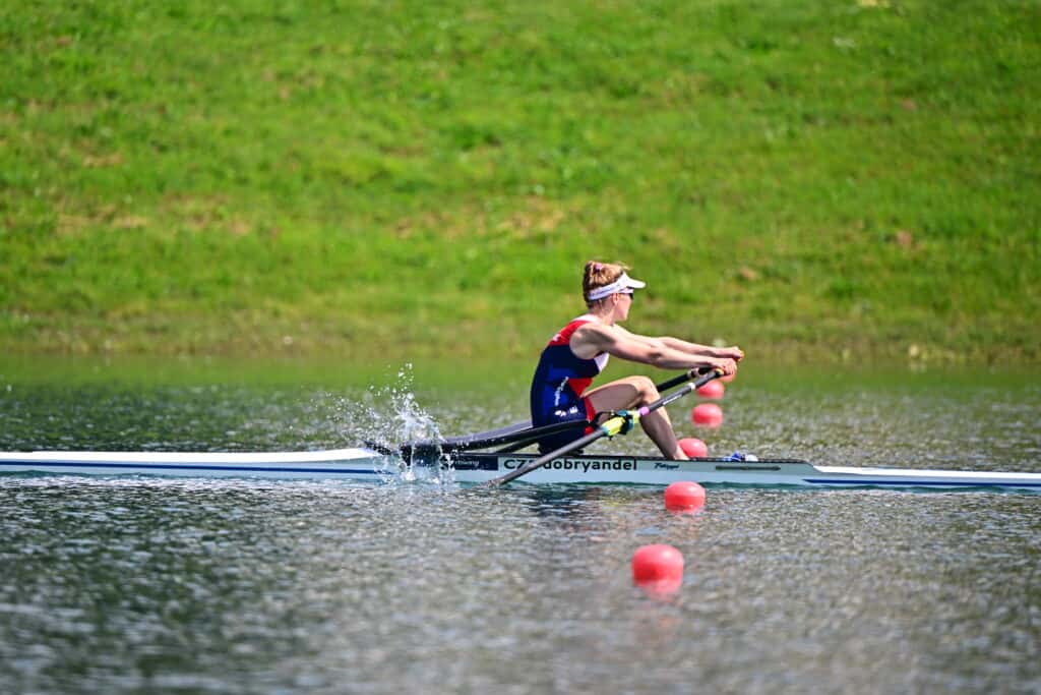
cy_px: 348
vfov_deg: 2.5
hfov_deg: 3.7
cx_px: 520
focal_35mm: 560
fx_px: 16194
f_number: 5.6
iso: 400
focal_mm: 560
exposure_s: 1/1250
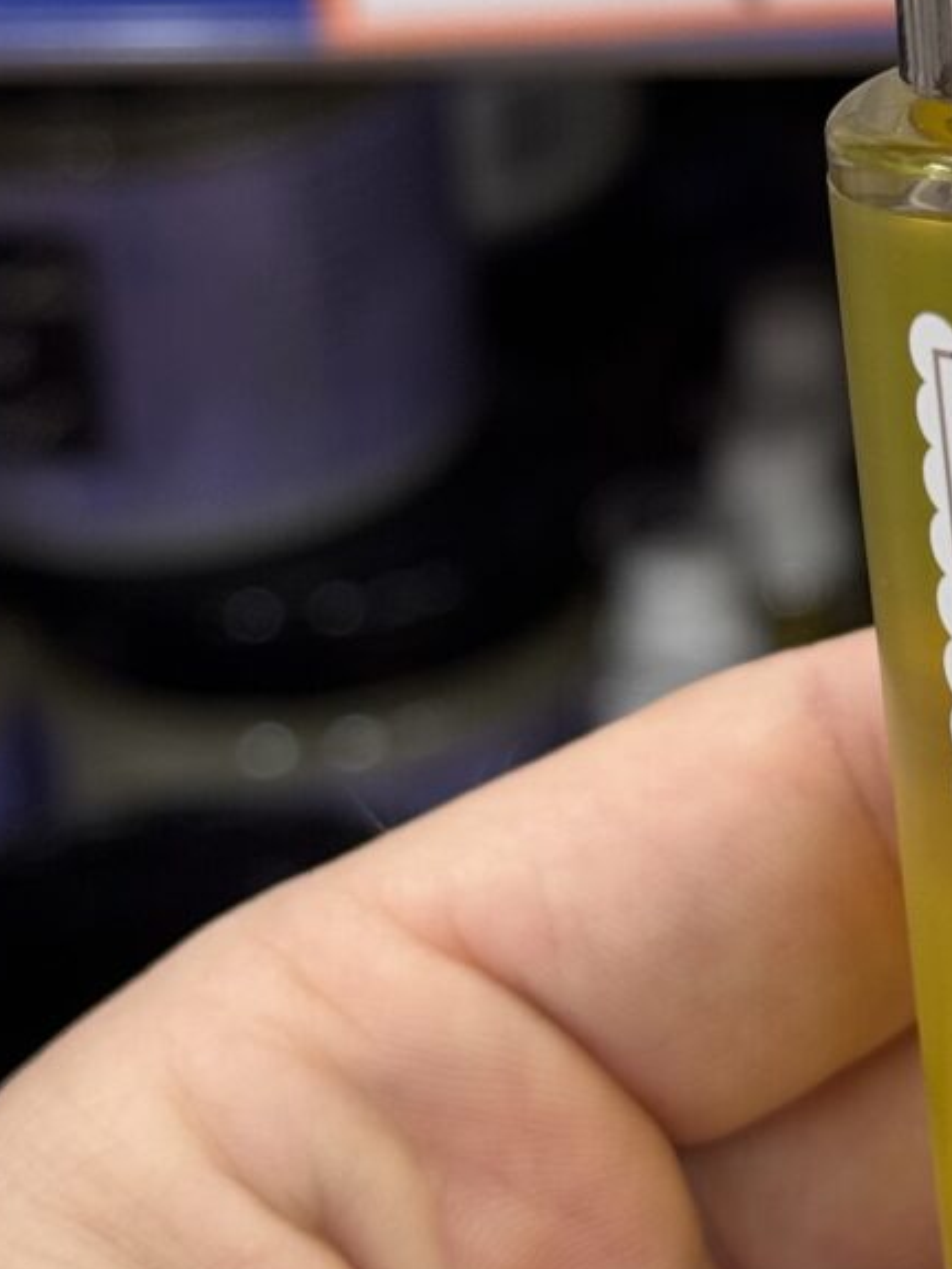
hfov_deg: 11.3
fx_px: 4694
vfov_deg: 15.4
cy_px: 381
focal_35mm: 128
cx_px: 1170
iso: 100
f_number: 1.78
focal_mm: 6.76
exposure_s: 1/62
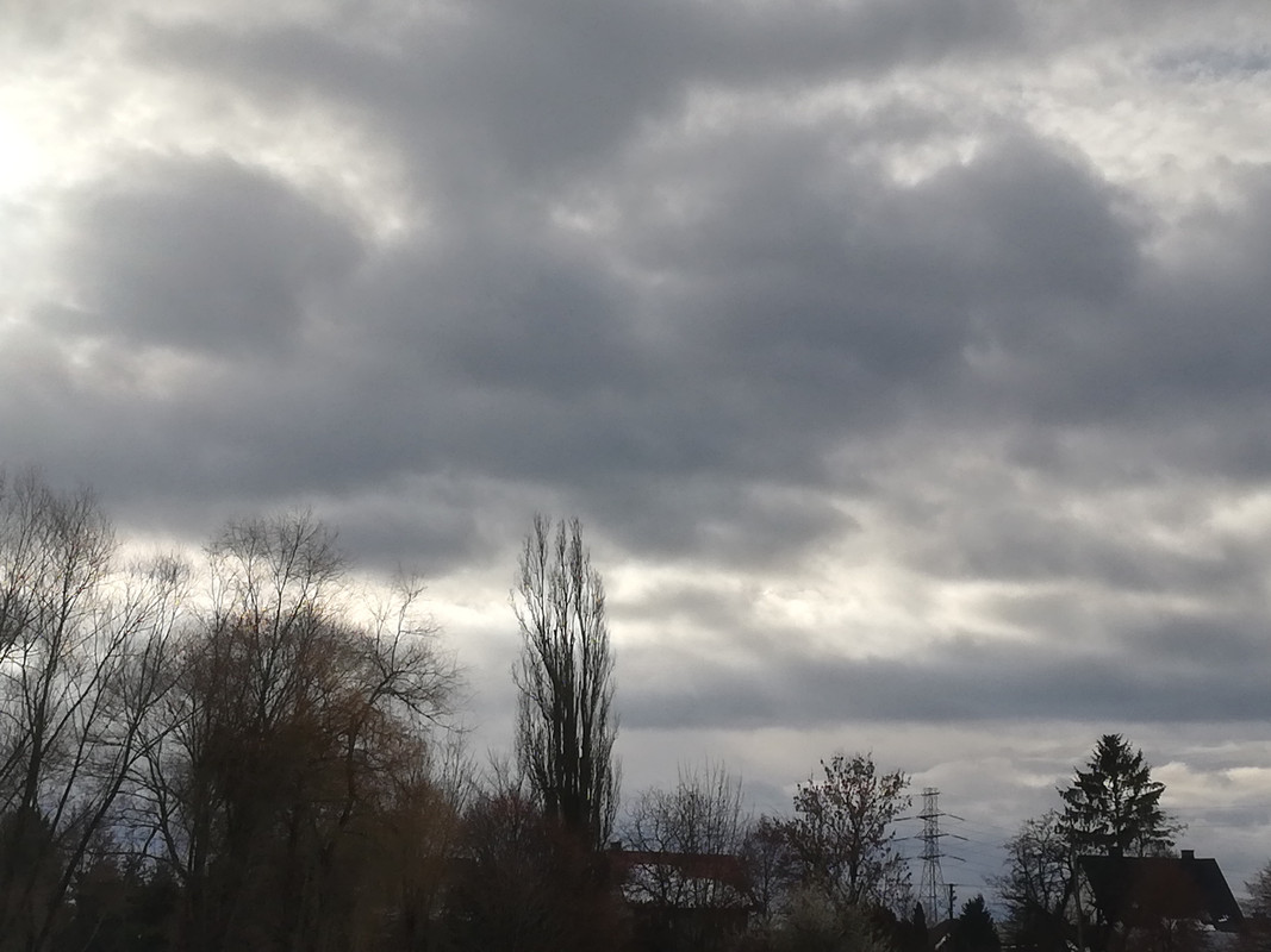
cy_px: 476
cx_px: 636
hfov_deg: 27.0
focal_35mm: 72
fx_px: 2643
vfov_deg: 20.4
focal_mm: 3.81
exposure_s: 1/2278
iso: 50
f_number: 2.2
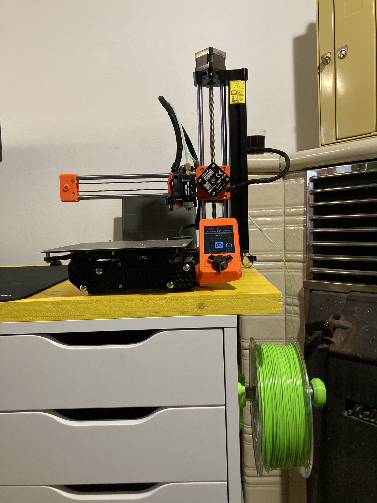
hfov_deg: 49.7
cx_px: 188
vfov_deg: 63.4
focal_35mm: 28
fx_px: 407
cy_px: 252
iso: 250
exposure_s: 1/60
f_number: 1.8
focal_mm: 3.99
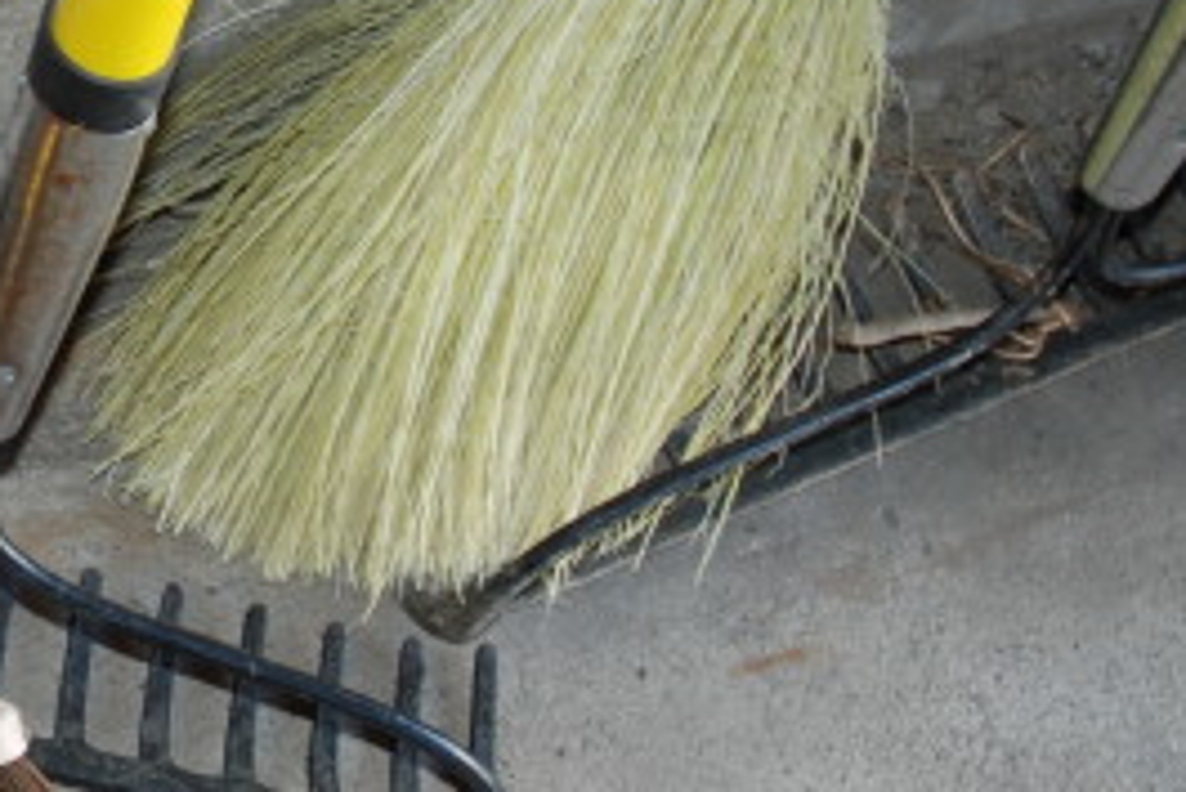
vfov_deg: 9.9
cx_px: -631
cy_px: 177
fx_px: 4582
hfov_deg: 13.8
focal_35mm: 139
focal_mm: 24
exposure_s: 1/60
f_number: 3.8
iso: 200
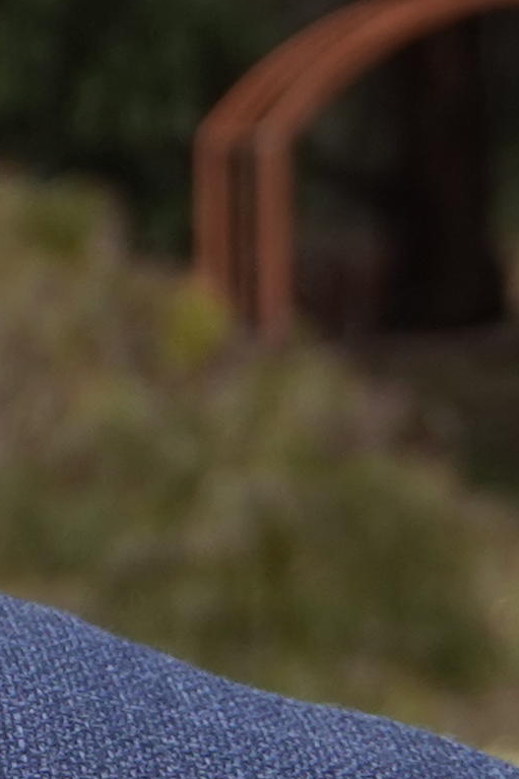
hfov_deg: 3.8
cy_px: 7
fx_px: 7052
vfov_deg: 6.3
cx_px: -1925
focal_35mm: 326
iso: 100
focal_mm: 19.03
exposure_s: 1/500
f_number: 4
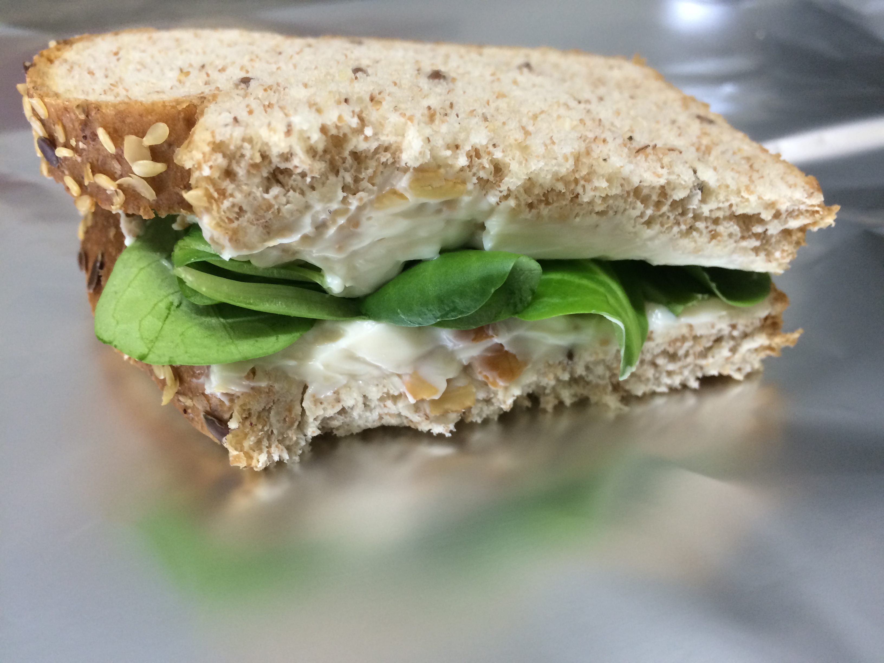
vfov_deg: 48.2
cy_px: 332
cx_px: 442
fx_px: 741
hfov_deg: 61.7
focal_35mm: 29
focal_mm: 4.15
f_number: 2.2
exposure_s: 1/33
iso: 125
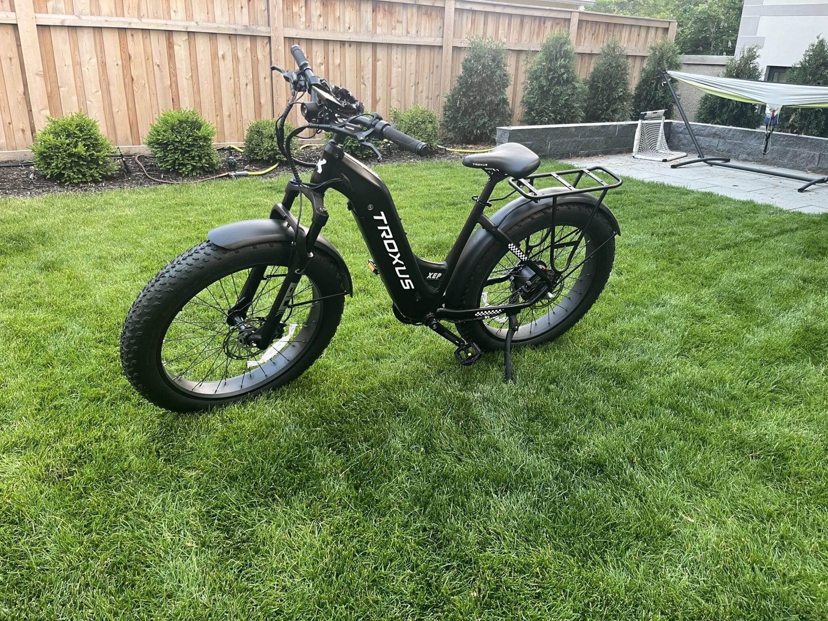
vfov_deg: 53.1
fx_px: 622
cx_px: 414
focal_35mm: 26
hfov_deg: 67.3
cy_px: 310
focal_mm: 5.1
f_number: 1.6
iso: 125
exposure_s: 1/75
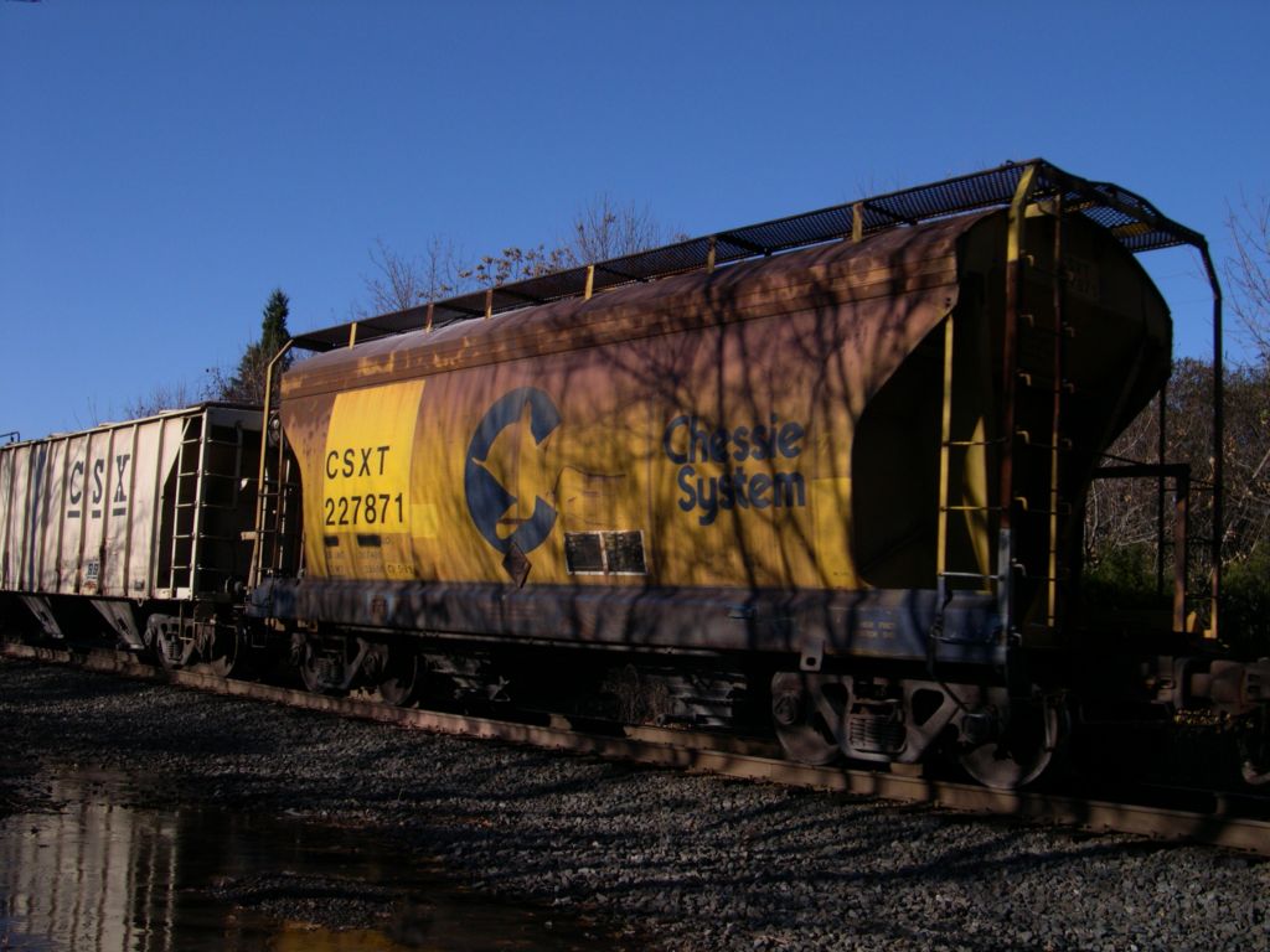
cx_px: 635
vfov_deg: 37.7
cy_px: 476
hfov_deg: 49.0
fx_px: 1394
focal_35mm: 38
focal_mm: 8
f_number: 7.6
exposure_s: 1/264
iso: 100
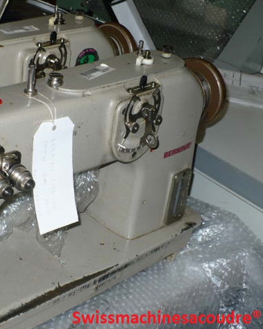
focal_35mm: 62
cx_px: 43
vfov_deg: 30.5
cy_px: 166
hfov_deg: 24.1
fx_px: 603
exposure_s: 1/30
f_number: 2.8
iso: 100
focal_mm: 6.1
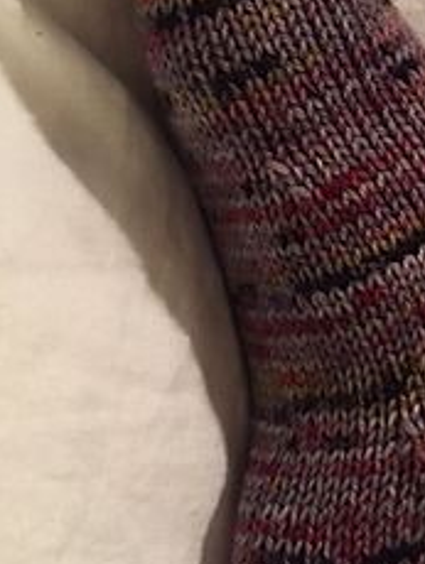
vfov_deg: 30.6
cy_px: 213
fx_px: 1029
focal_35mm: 63
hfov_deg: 22.2
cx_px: 453
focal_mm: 4.15
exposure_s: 1/17
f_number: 2.2
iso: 250
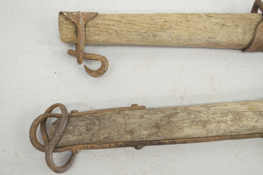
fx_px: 318
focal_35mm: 44
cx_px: 132
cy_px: 88
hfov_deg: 45.0
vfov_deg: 30.8
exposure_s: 1/15
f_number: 4.5
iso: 400
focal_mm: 29
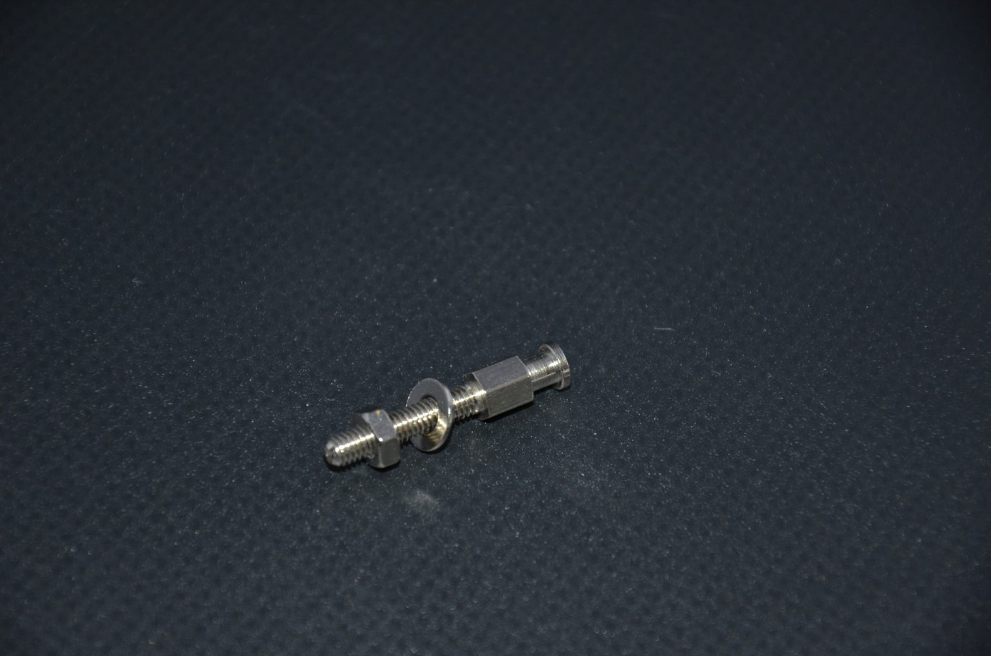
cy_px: 328
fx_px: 4326
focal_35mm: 158
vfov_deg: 8.7
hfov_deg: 13.1
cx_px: 496
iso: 800
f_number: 5.6
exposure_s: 1/60
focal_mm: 105
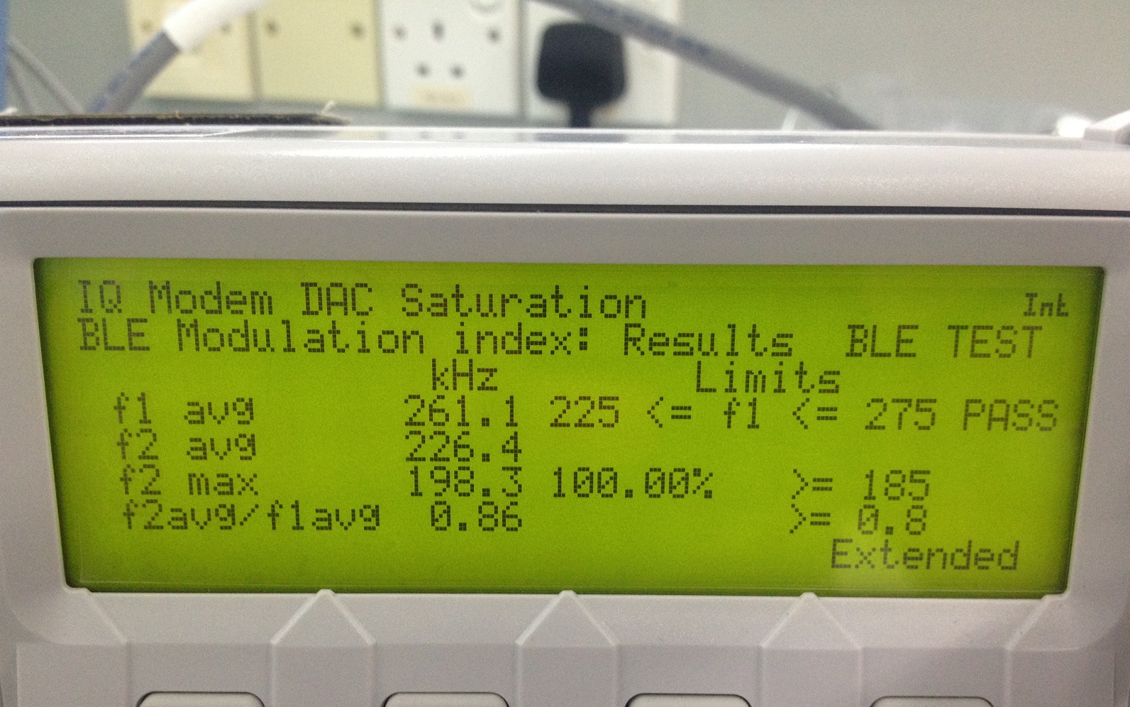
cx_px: 563
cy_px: 434
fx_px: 1170
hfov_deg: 51.5
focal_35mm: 38
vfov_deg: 33.5
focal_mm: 4.28
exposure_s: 1/20
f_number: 2.4
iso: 125
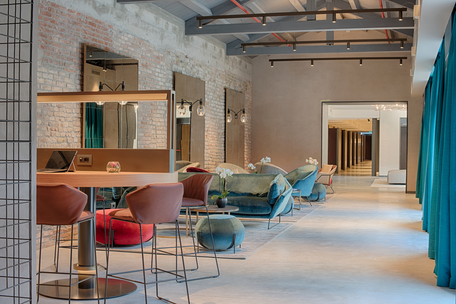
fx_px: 634
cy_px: 152
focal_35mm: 50
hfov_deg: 39.6
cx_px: 228
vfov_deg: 27.0
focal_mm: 50
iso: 31
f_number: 8
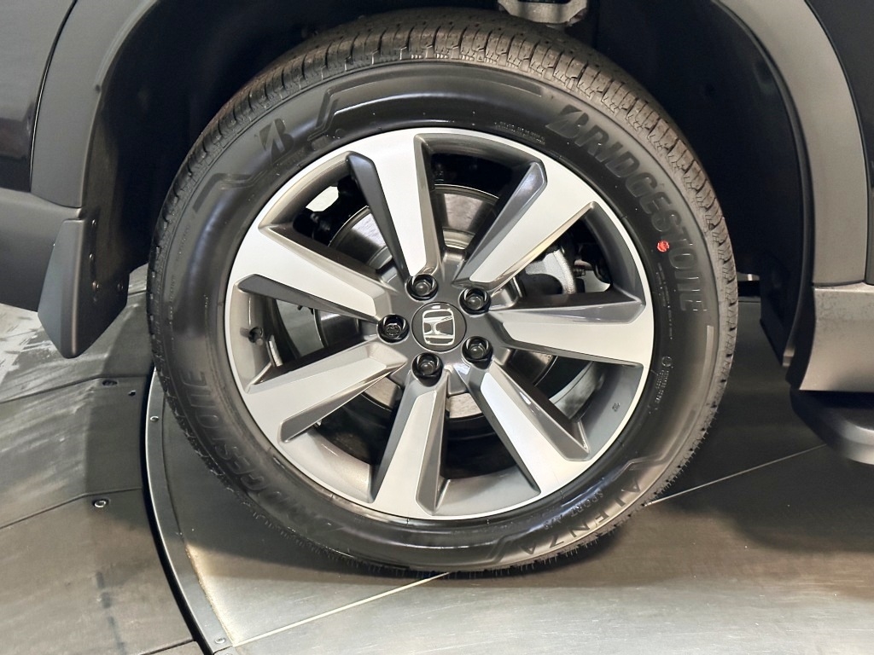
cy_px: 328
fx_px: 1212
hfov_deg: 39.7
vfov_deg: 30.3
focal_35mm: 48
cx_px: 437
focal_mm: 6.86
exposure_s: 1/30
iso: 640
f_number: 1.78
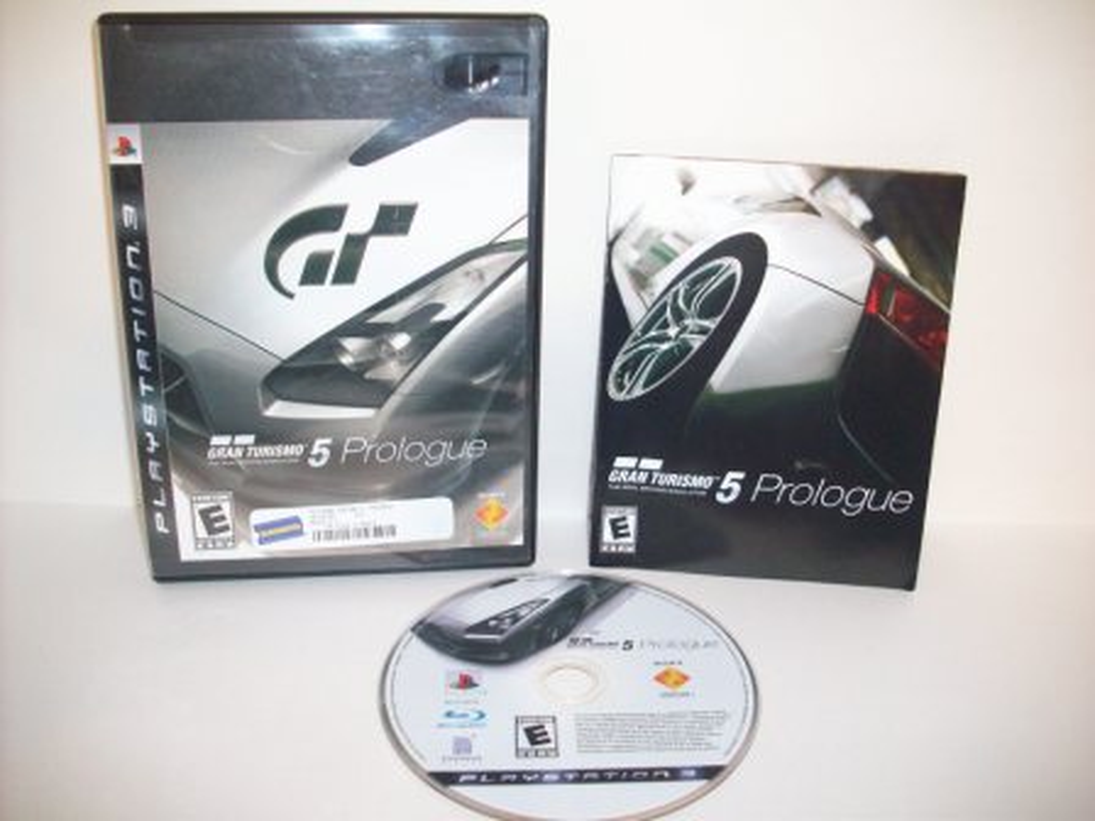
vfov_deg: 38.7
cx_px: 548
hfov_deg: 50.1
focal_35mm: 37
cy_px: 410
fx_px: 1170
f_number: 2.8
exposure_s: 1/45
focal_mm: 6.2
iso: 160
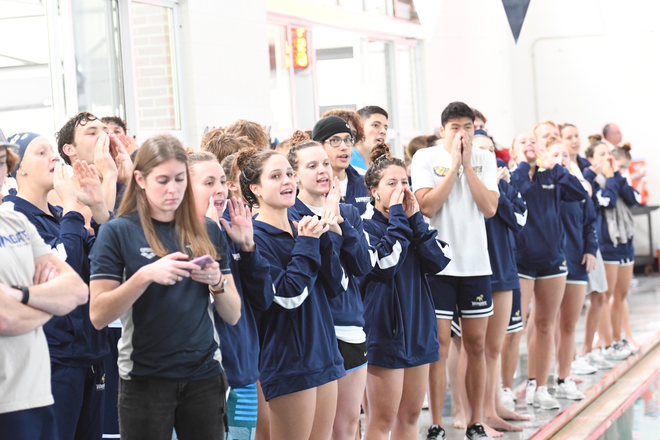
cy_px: 220
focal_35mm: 120
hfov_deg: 17.1
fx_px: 2200
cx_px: 330
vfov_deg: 11.4
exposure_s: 1/80
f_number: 2.8
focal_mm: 80
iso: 3200
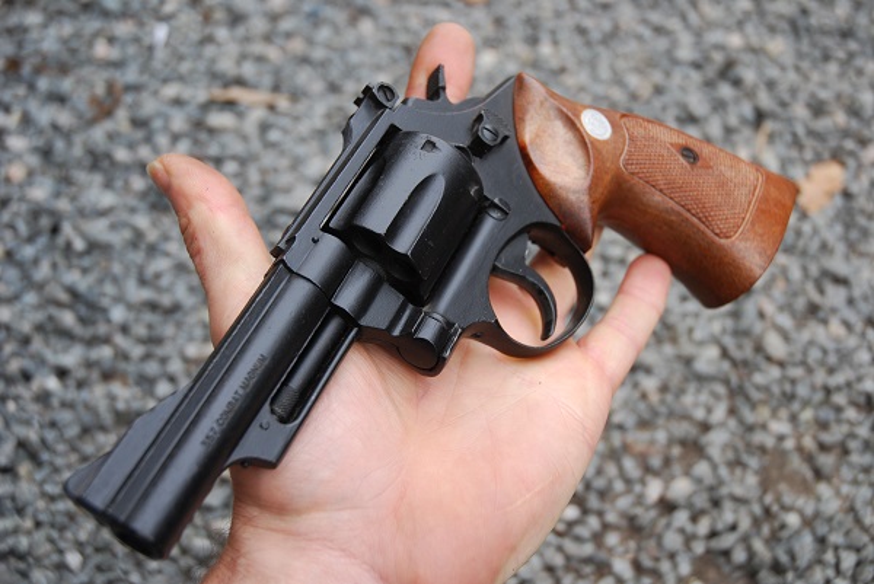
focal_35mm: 46
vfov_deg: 29.0
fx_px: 1130
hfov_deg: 42.3
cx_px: 437
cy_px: 292
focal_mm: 31
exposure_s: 1/80
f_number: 4.5
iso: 200
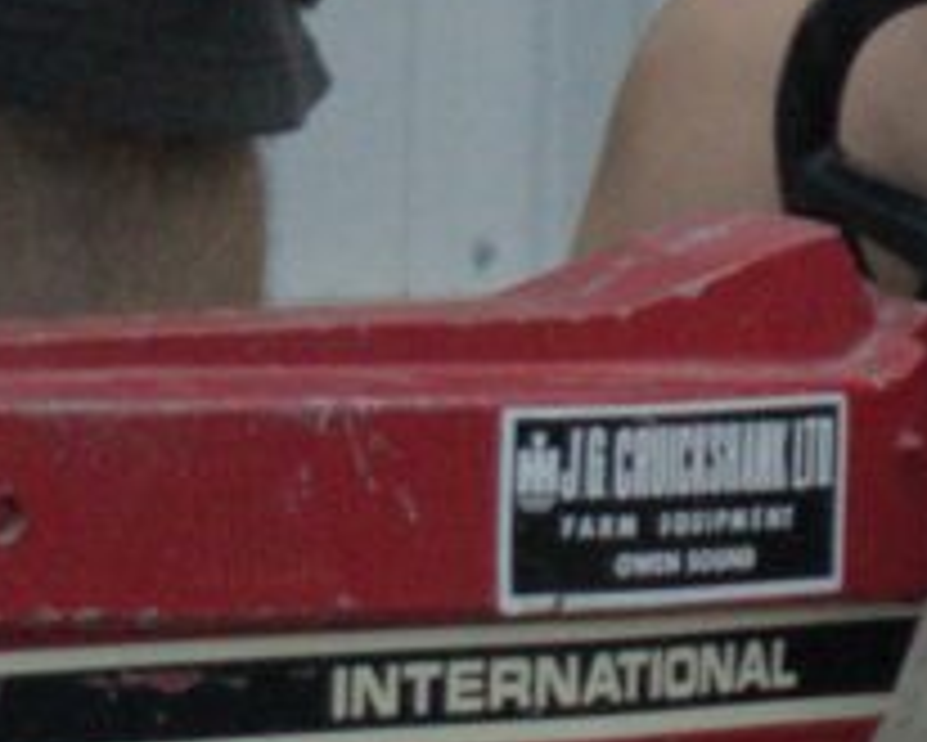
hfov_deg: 3.9
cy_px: 4
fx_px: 13258
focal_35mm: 483
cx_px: 2030
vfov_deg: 3.2
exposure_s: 1/60
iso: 2200
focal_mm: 46
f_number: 5
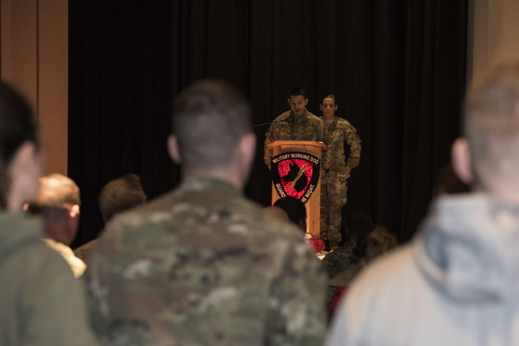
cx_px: 295
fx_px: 2048
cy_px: 173
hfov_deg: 14.4
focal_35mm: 142
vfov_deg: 9.7
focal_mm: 125
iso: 2000
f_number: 6.3
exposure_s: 1/80
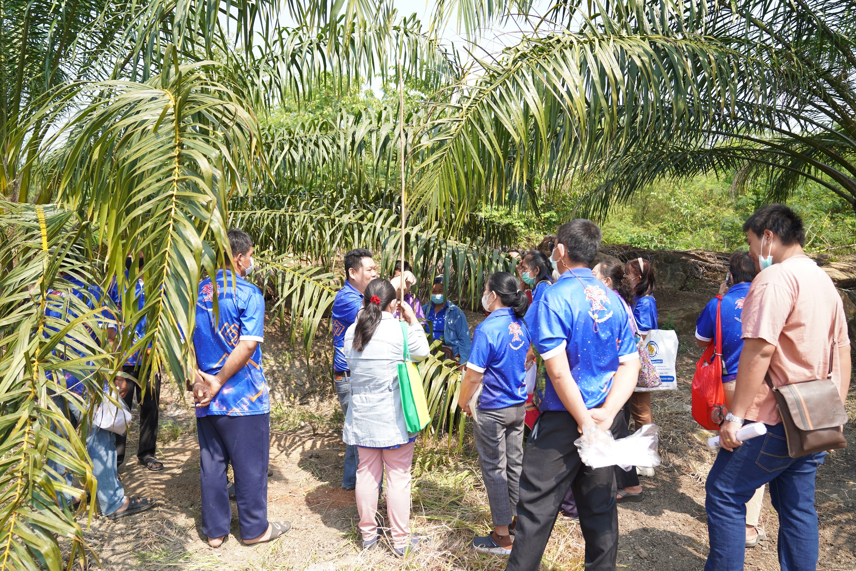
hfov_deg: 73.7
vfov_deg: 53.1
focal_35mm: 24
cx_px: 428
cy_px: 286
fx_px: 571
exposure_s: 1/400
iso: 100
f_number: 2.8
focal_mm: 24
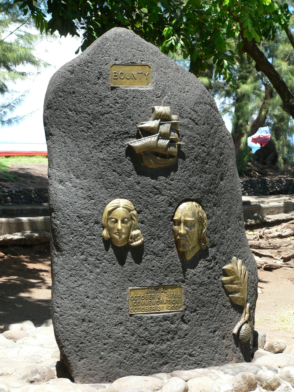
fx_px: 906
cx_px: 147
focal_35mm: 80
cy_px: 196
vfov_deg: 24.4
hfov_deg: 18.4
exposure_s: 1/160
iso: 80
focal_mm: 13.3
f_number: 4
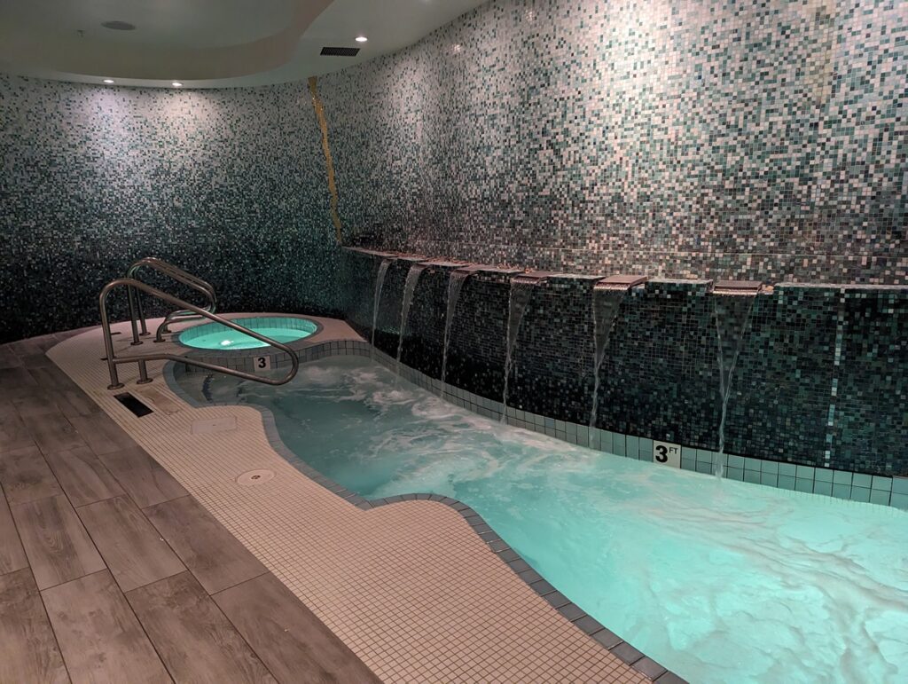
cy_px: 342
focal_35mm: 24
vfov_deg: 56.9
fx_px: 630
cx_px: 454
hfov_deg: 71.5
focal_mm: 6.81
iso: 1310
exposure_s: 1/120
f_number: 1.85
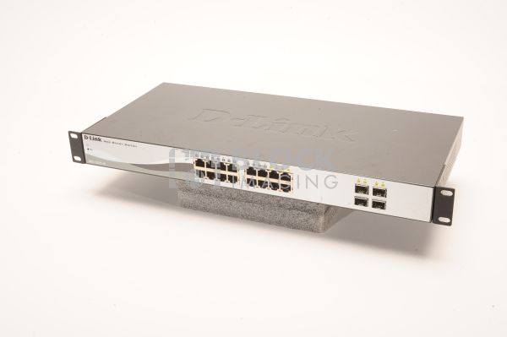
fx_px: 704
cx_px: 254
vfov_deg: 26.9
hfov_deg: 39.6
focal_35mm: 50
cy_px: 168
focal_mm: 50
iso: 320
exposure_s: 1/125
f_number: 16
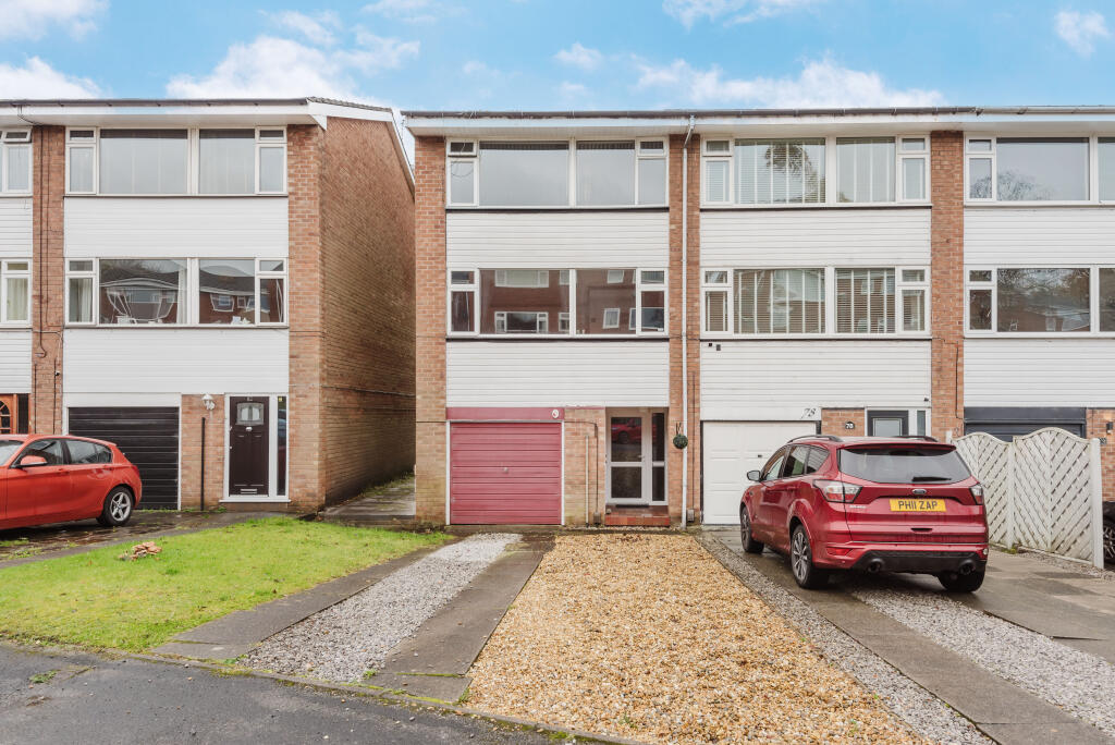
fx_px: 651
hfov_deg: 81.2
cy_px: 372
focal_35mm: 21
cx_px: 558
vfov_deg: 59.6
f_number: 8
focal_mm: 21
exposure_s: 1/60
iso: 100
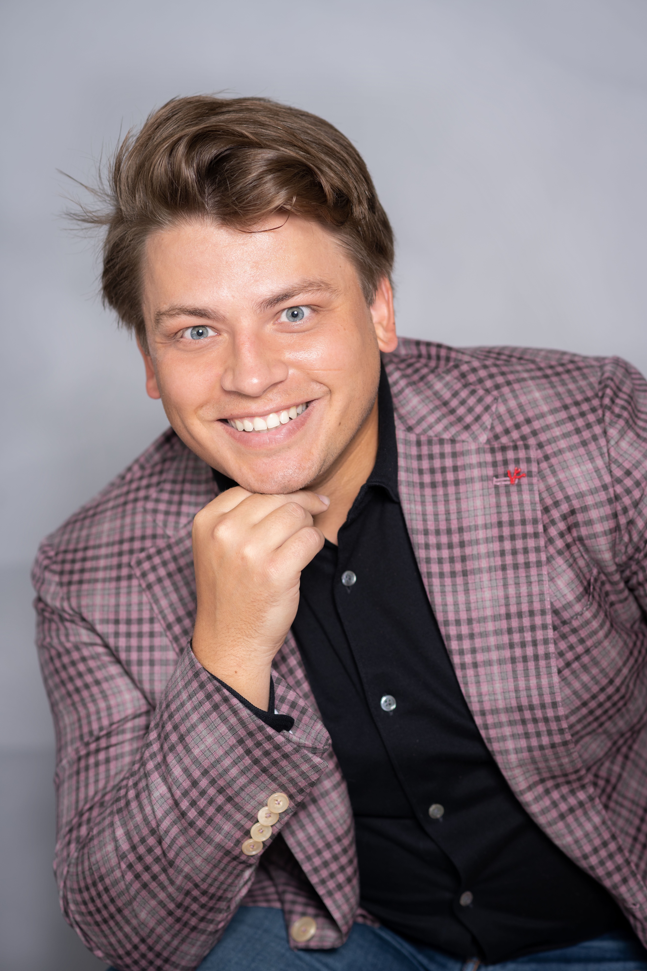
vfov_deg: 23.6
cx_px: 325
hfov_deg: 15.9
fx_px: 2318
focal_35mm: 86
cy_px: 483
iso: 100
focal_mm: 85
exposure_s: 1/100
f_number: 3.2
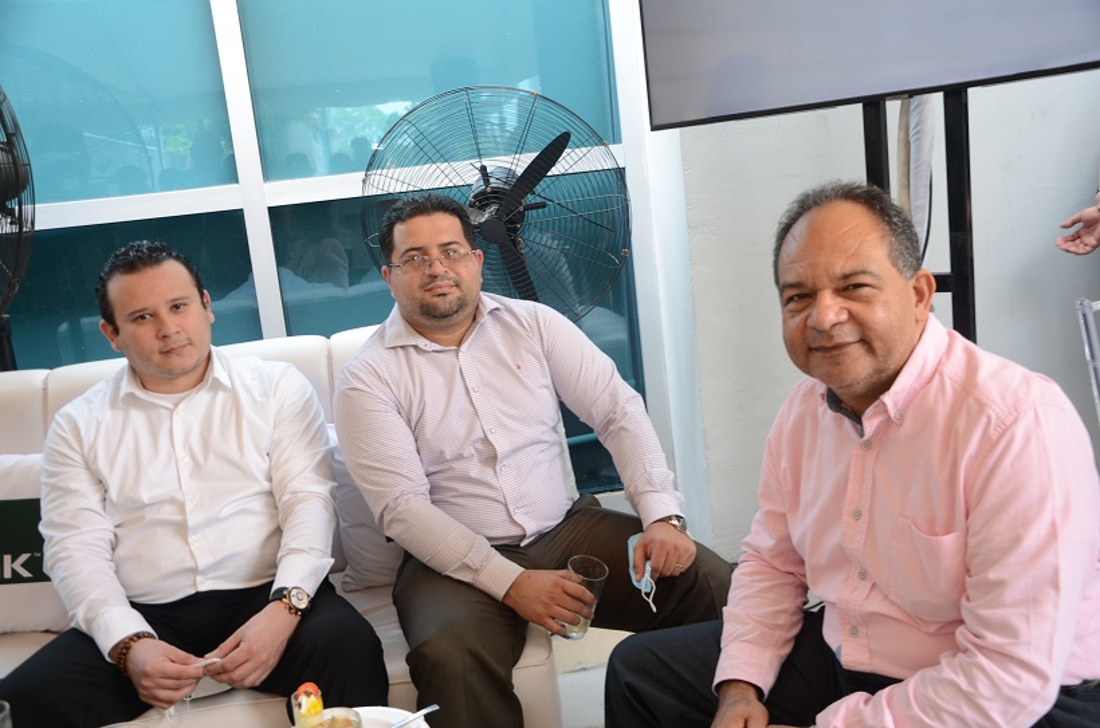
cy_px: 364
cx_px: 550
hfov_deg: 53.2
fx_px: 1098
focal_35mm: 36
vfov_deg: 36.7
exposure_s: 1/25
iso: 100
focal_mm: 24
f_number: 3.8
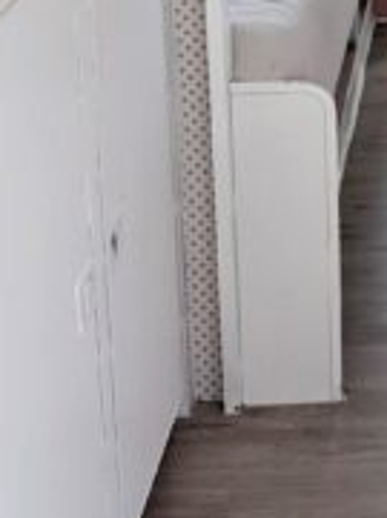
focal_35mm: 99
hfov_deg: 14.1
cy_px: -183
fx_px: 1481
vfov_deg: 18.3
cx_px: 550
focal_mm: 6.81
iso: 138
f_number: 1.85
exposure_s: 1/456
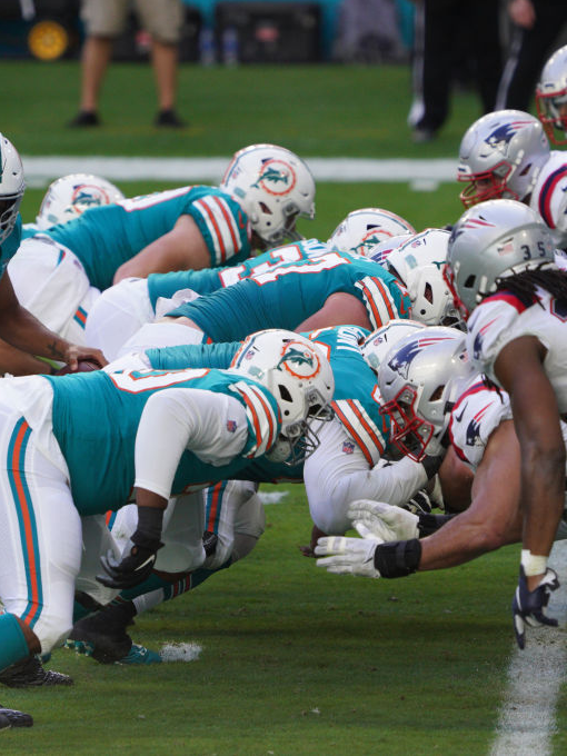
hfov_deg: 2.2
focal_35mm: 676
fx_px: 14764
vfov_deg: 2.9
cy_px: 377
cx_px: 318
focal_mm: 467
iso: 2500
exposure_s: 1/2000
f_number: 6.3
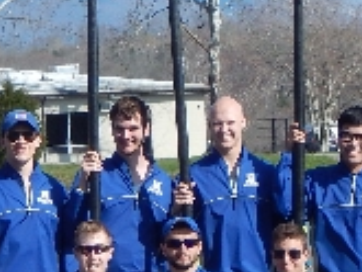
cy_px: 154
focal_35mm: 462
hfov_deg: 4.3
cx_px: 235
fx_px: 4835
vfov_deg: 3.2
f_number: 4.6
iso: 125
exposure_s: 1/800
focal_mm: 20.5
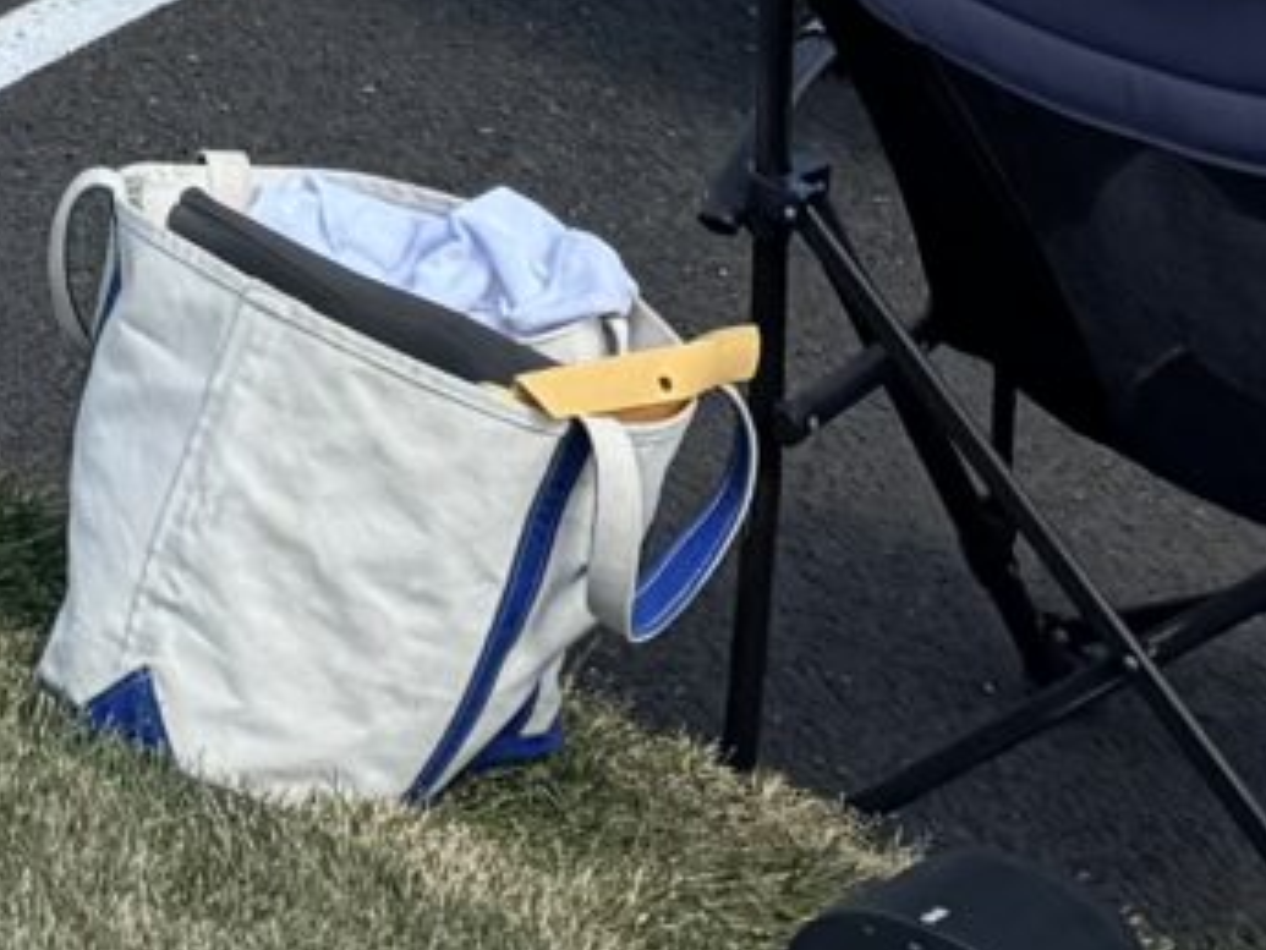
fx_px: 6512
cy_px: -2028
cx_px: -2198
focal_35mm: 178
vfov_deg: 7.3
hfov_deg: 9.4
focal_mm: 6.76
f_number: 1.78
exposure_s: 1/3096
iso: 80
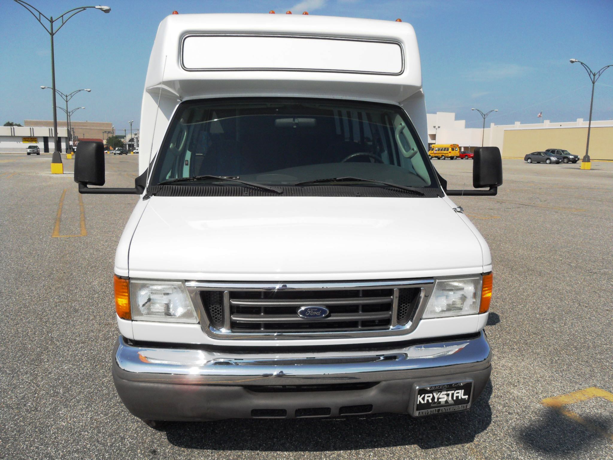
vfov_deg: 49.7
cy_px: 230
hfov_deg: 63.4
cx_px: 306
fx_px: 496
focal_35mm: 28
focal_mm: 6
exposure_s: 1/750
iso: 120
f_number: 7.1
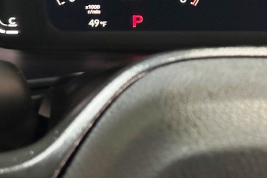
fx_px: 920
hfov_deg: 16.3
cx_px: 247
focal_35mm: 124
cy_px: -43
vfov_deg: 10.8
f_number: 1.78
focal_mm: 6.86
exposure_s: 1/24
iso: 640
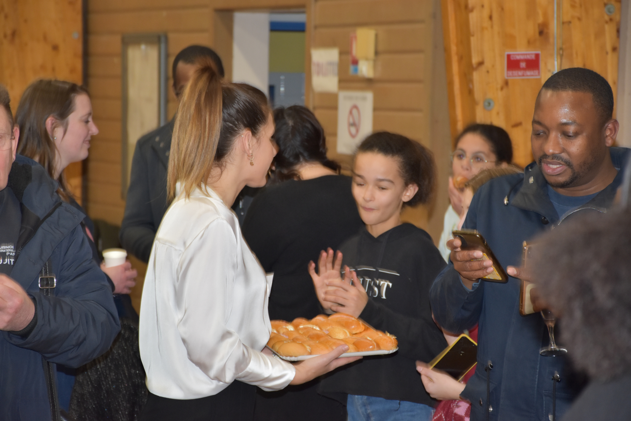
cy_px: 210
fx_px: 2498
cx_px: 316
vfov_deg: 9.6
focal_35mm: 142
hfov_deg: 14.4
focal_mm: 95
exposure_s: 1/30
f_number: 5.3
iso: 800
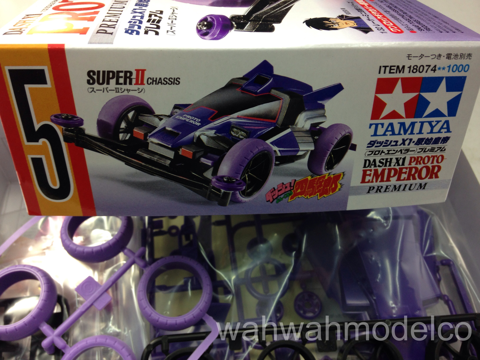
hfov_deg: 55.4
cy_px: 180
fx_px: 458
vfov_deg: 42.9
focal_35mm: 33
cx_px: 240
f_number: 2.4
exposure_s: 1/24
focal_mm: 4.12
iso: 50
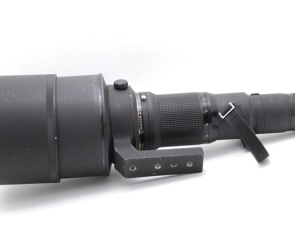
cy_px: 117
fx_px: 817
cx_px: 147
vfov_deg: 16.4
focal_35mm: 94
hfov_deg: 20.5
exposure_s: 1/250
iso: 1000
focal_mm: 55
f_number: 20
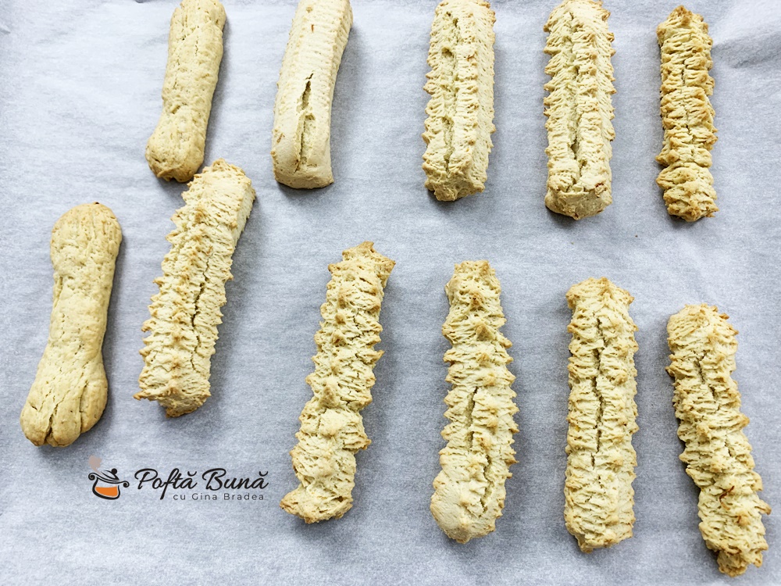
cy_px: 293
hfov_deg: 67.3
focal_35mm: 26
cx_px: 390
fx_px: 587
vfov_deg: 53.1
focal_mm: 4.25
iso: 100
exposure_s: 1/111
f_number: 1.8
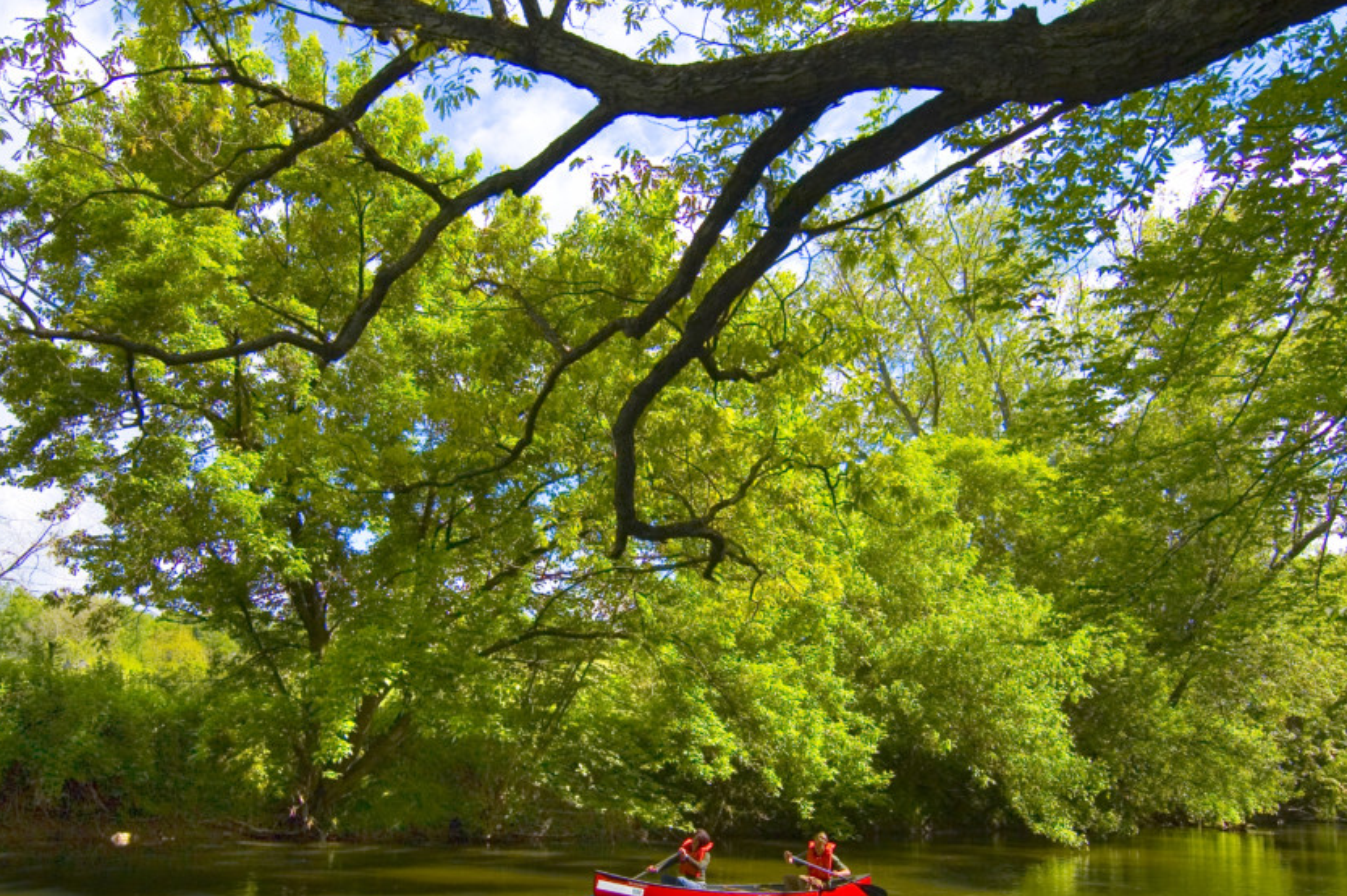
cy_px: 522
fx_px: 1144
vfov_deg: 42.6
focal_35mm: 31
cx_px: 631
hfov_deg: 60.9
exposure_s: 1/500
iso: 200
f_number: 5.6
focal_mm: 17
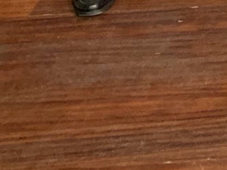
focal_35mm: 161
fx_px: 1055
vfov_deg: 8.0
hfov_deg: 9.7
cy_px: -335
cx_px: 666
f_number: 1.8
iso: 250
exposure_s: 1/50
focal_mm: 4.25
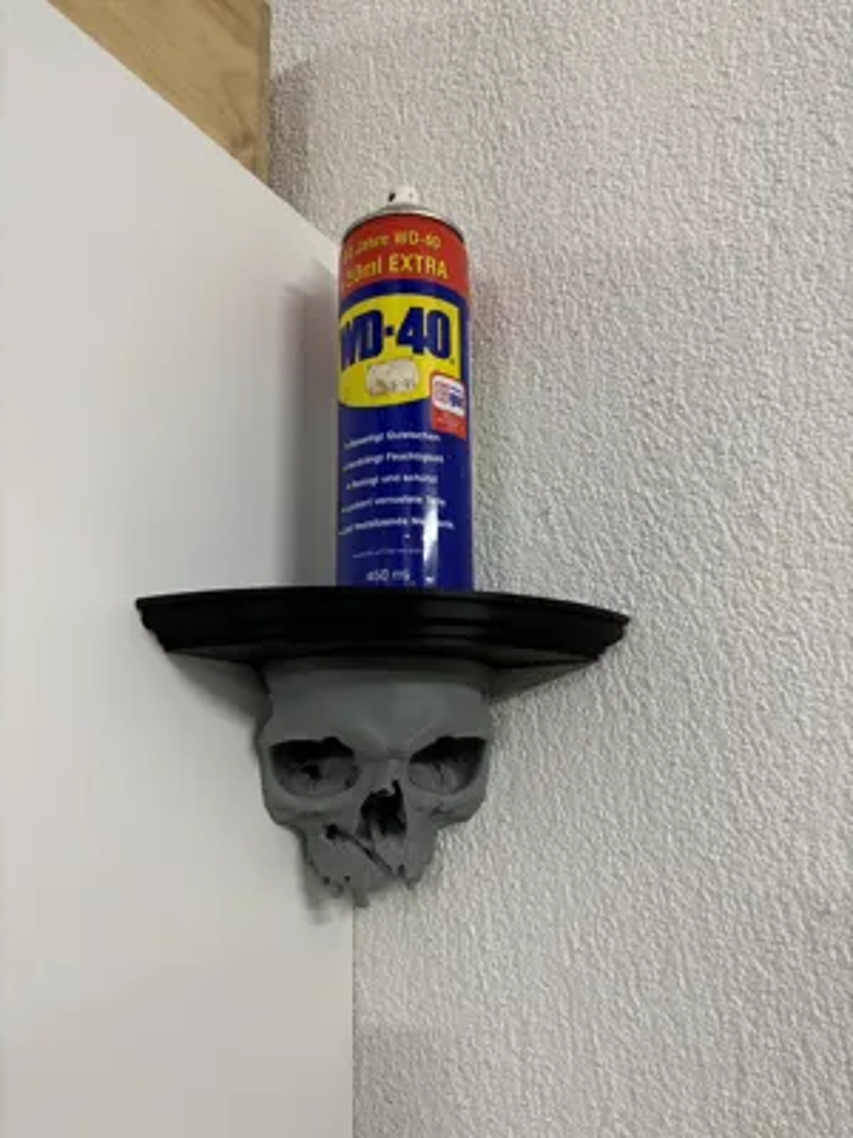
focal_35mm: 26
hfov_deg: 53.1
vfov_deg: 67.3
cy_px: 569
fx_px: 854
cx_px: 426
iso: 100
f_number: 1.6
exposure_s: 1/100
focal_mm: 5.96
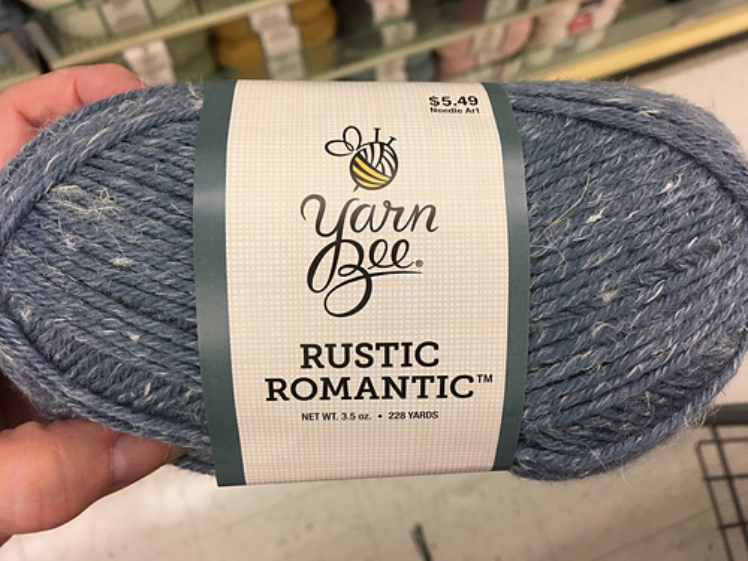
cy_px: 280
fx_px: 627
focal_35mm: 29
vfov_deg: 48.2
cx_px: 374
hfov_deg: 61.7
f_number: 2.2
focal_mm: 4.15
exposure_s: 1/30
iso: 40
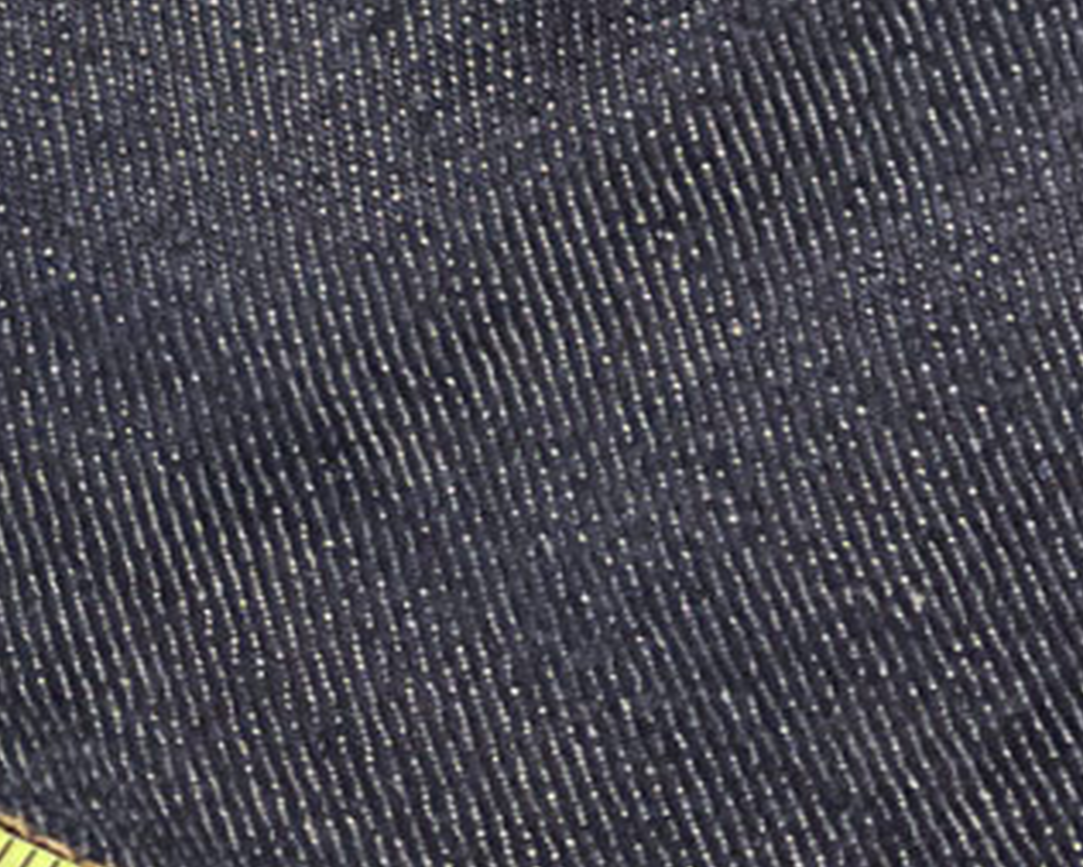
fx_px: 7663
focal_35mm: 239
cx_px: -895
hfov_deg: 7.8
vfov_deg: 6.5
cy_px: 343
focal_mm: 7.5
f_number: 2.2
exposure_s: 1/40
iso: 200
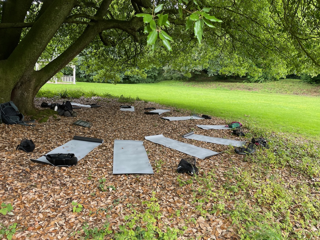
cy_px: 120
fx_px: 240
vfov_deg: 53.1
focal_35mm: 26
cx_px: 160
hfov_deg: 67.3
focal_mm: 4.2
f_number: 1.6
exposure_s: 1/121
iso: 50
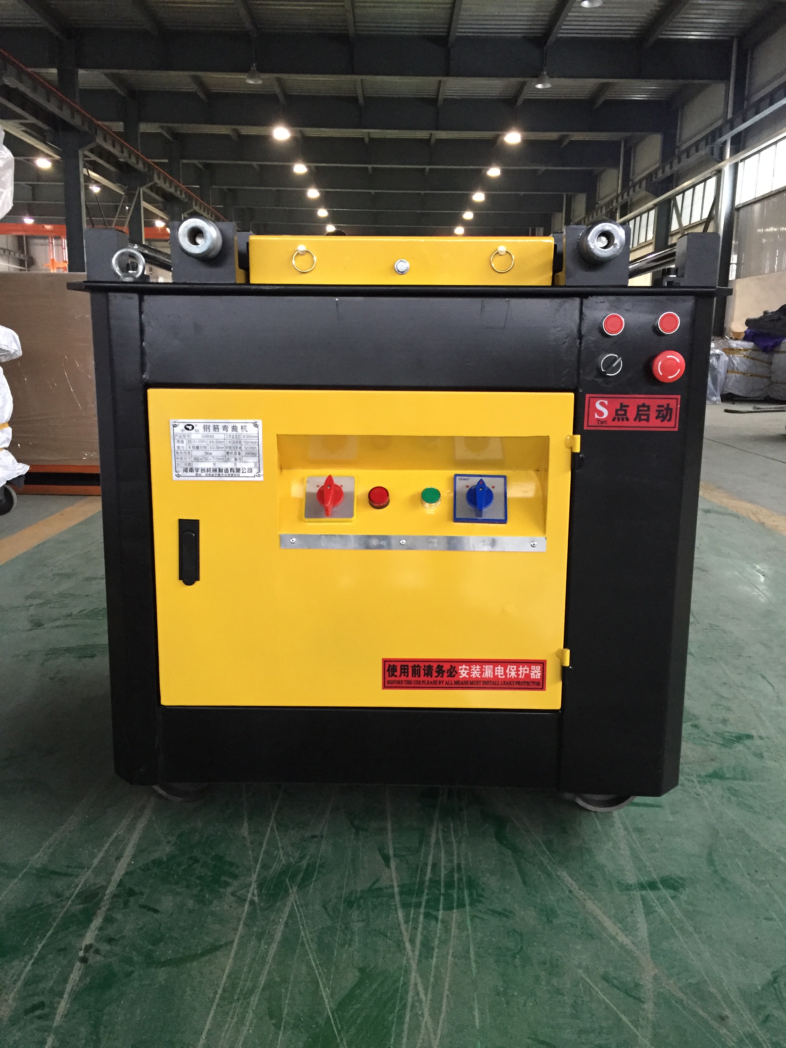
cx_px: 393
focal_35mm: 29
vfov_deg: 61.7
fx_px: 878
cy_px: 524
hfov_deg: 48.2
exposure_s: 1/17
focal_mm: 4.15
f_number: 2.2
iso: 250
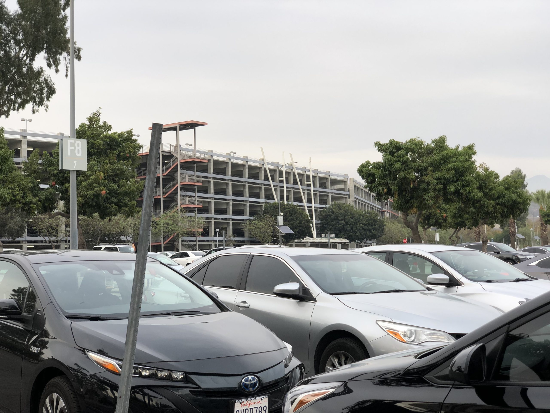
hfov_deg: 36.8
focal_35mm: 52
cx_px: 275
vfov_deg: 28.0
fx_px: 826
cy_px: 206
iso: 20
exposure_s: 1/120
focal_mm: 6
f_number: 2.4
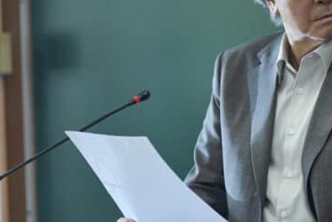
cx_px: 195
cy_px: 95
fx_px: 2723
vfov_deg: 4.7
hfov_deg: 7.0
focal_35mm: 295
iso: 1250
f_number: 2.8
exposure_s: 1/320
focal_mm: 138
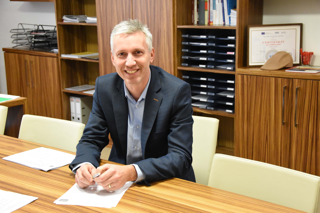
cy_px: 106
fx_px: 507
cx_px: 160
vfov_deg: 23.8
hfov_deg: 35.1
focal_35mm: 57
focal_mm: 38
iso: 6400
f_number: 4.5
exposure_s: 1/60
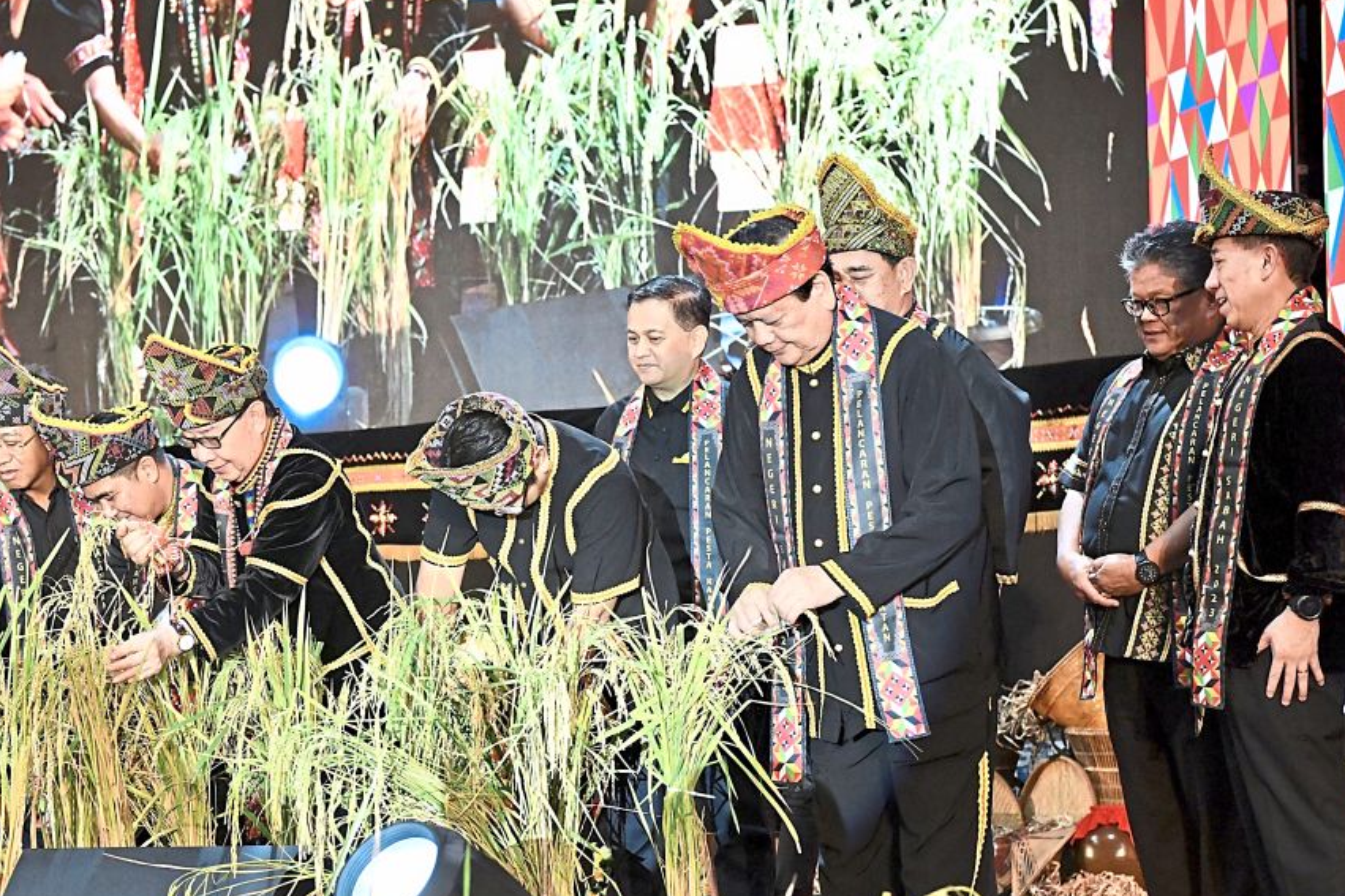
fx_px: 3810
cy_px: 559
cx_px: 444
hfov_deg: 20.0
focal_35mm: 102
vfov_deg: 13.4
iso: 6400
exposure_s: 1/200
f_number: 5.6
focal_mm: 70
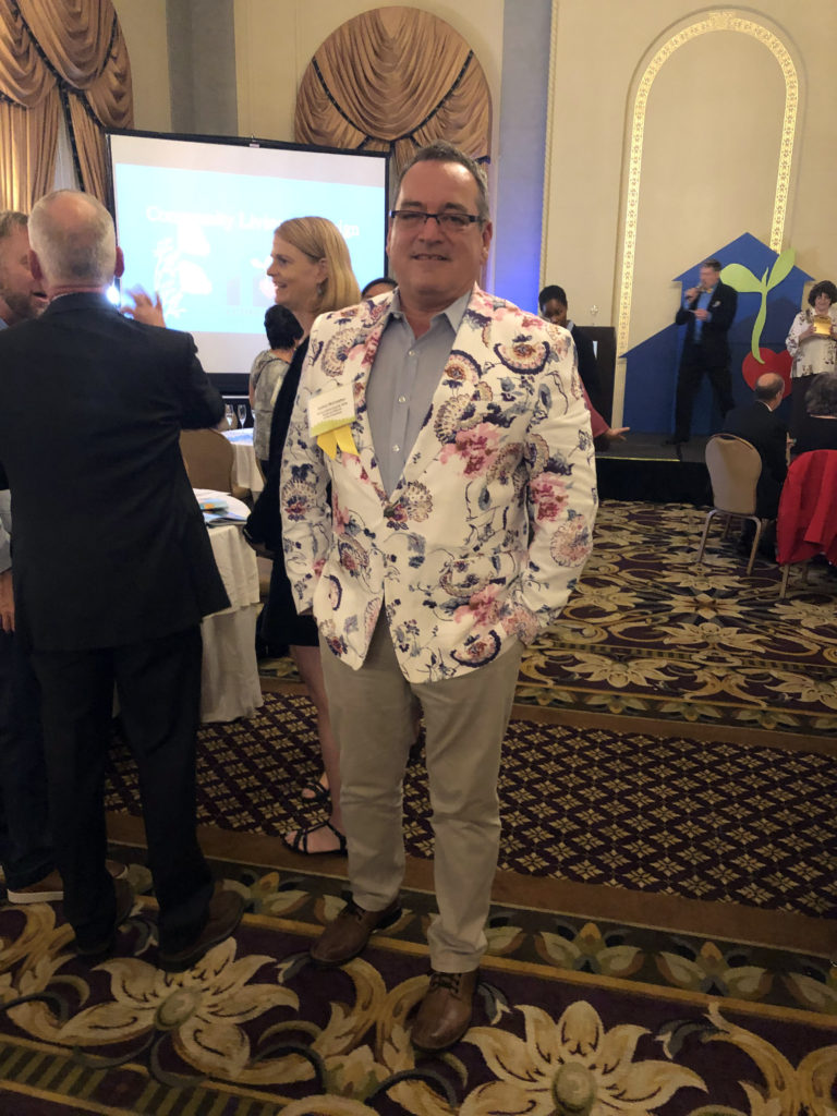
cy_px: 558
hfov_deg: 49.7
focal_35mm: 28
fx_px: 903
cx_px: 418
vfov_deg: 63.4
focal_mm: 4
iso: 100
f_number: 1.8
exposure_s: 1/5
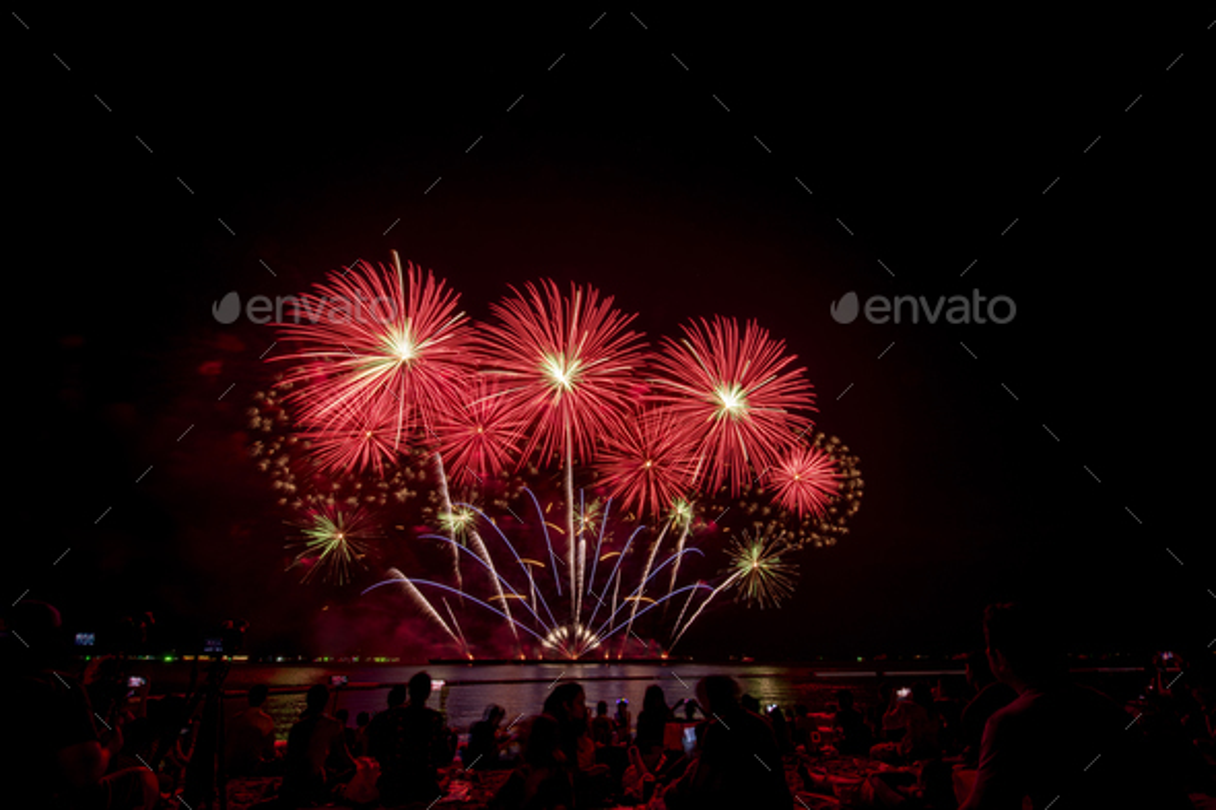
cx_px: 608
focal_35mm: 16
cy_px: 405
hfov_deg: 96.8
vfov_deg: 73.7
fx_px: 540
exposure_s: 6
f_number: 16
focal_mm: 16
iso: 100
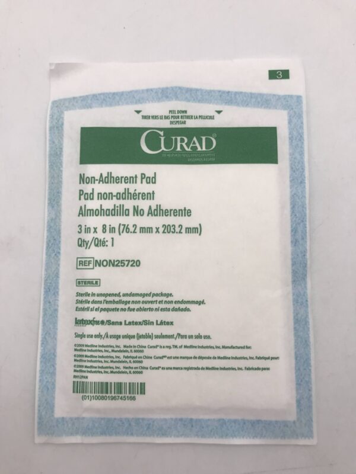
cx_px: 178
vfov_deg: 63.4
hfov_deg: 49.7
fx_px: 384
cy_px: 237
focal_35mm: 28
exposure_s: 1/176
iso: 20
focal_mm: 3.99
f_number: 1.8
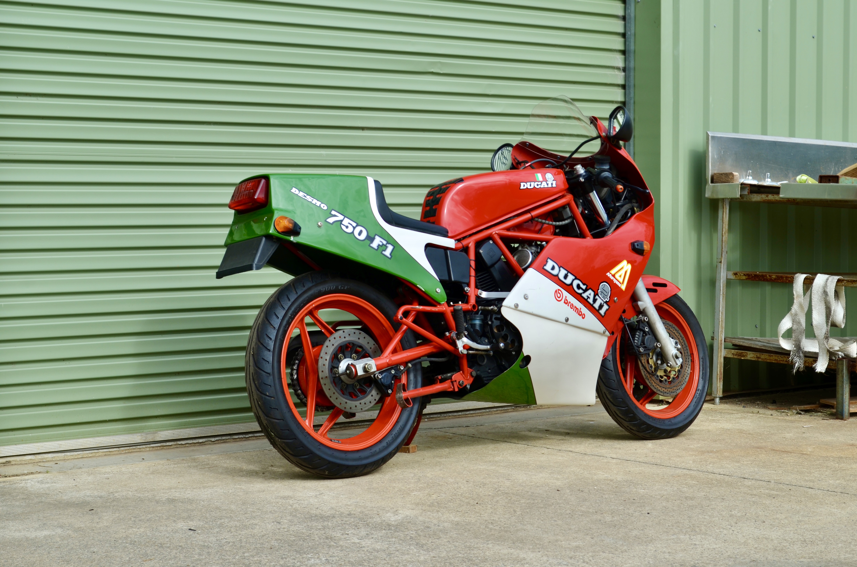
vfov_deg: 18.1
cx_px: 428
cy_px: 284
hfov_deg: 27.0
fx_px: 1782
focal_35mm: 75
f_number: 8
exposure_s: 1/250
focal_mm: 50
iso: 100
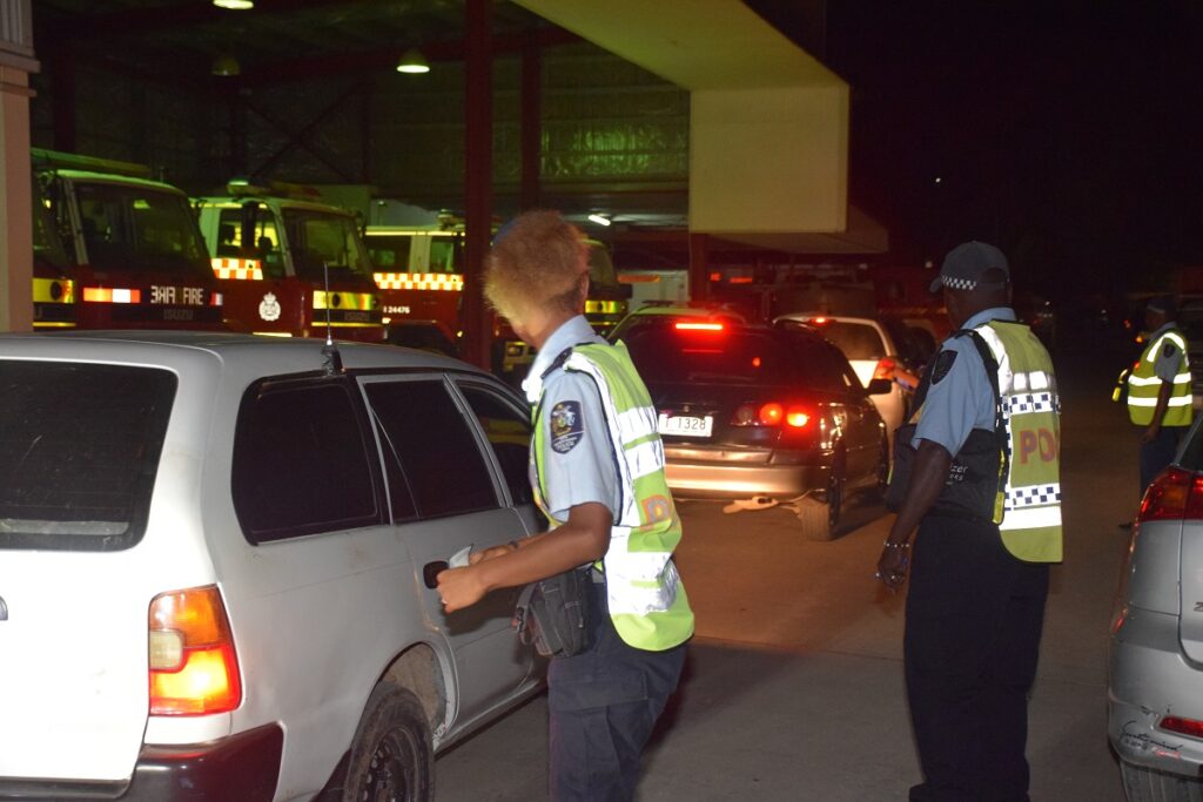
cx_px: 602
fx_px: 1704
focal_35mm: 51
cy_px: 401
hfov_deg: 38.9
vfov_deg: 26.5
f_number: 4.2
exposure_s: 1/60
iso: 3200
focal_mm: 34
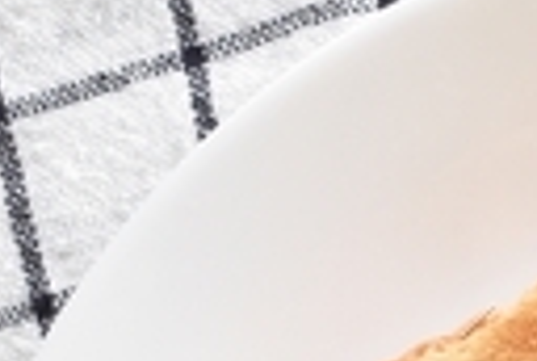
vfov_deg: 6.9
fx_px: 2886
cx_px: 835
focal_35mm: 193
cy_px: 766
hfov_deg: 10.2
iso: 800
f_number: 20
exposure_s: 1/20
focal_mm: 28
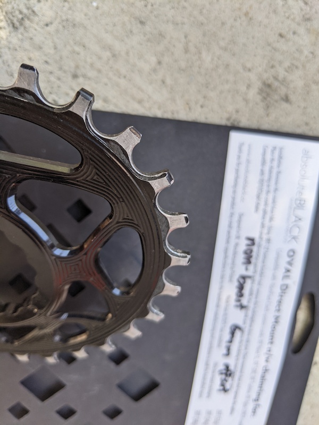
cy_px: 212
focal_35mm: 27
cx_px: 160
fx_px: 332
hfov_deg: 51.4
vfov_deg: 65.3
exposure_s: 1/75
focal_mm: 4.44
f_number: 1.8
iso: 65
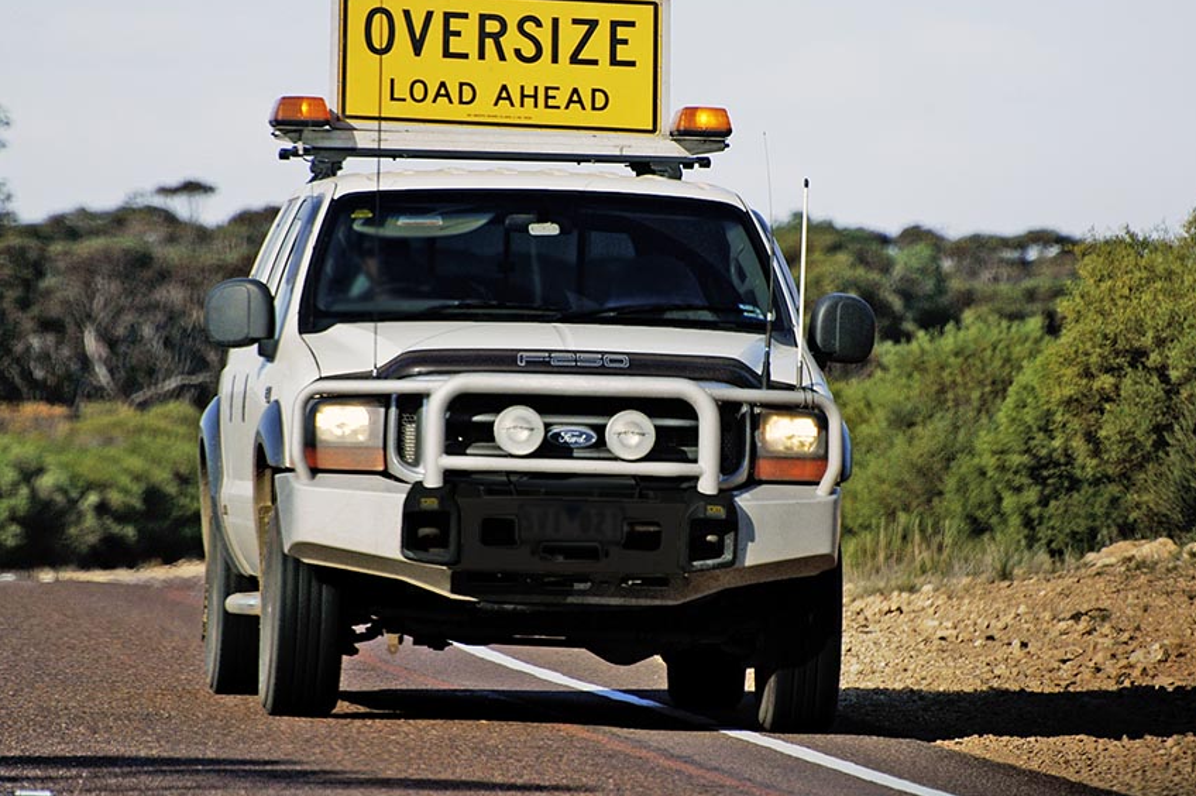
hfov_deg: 3.9
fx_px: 17760
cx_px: 664
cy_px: 412
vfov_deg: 2.6
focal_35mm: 535
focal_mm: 300
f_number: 5.6
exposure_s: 1/800
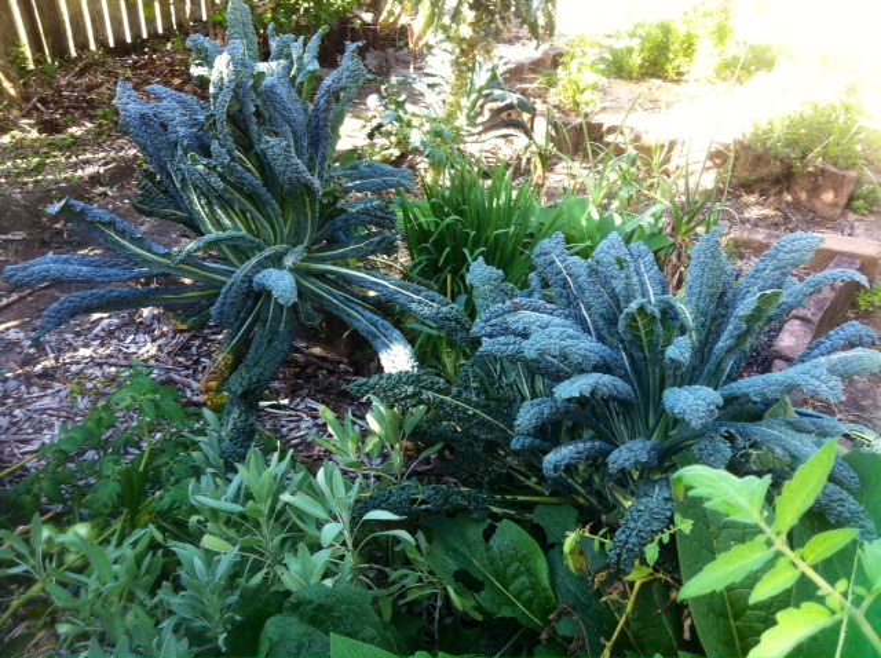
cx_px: 440
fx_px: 889
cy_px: 329
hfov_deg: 52.7
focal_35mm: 35
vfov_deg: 40.6
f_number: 2.8
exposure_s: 1/120
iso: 125
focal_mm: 3.85
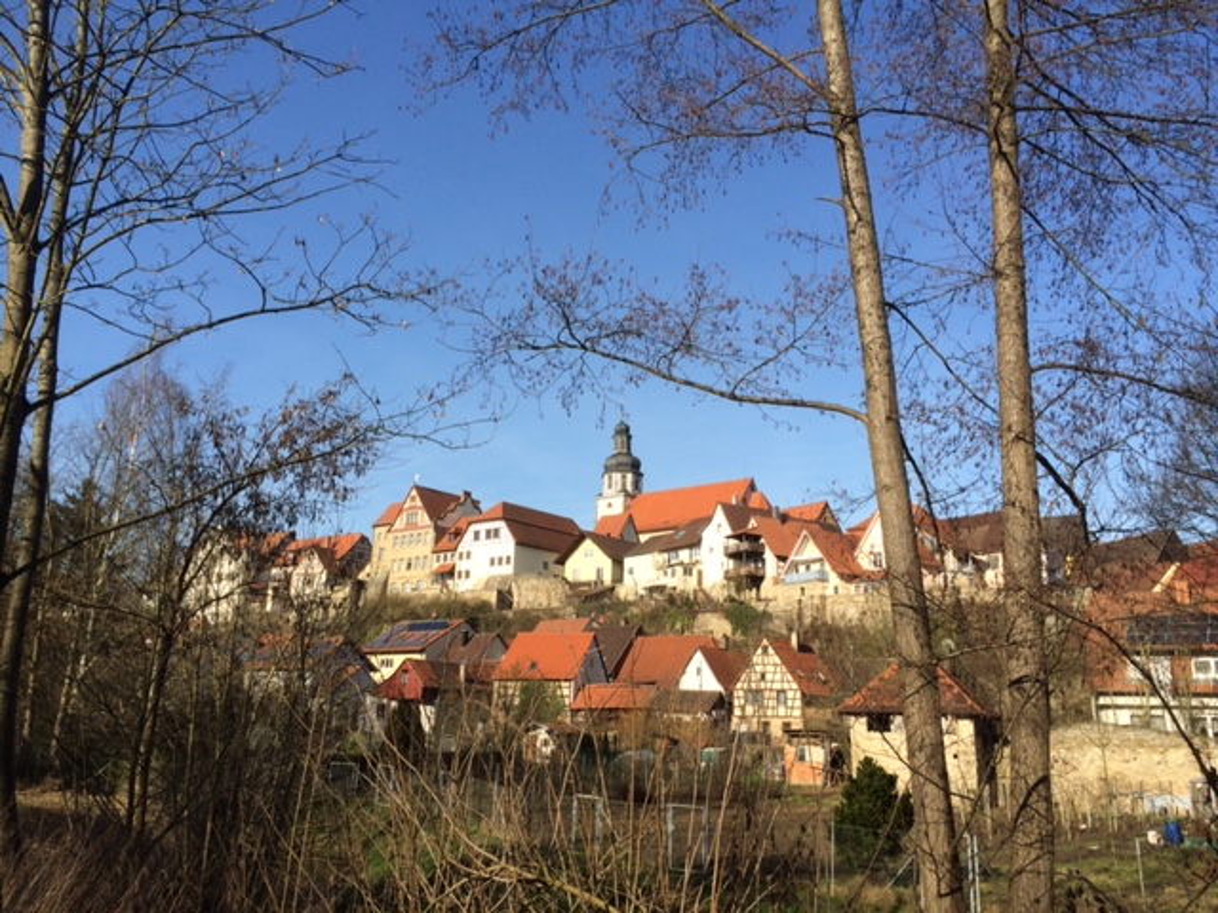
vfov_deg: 48.2
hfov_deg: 61.7
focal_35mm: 29
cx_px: 609
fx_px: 1020
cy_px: 456
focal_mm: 4.15
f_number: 2.2
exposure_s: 1/1953
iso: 32
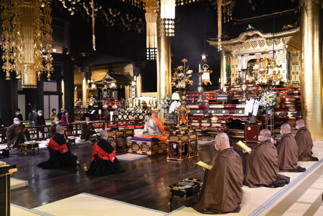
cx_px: 162
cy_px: 108
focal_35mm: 33
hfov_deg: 57.2
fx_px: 296
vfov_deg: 40.0
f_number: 3.5
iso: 1000
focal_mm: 22
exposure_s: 1/50
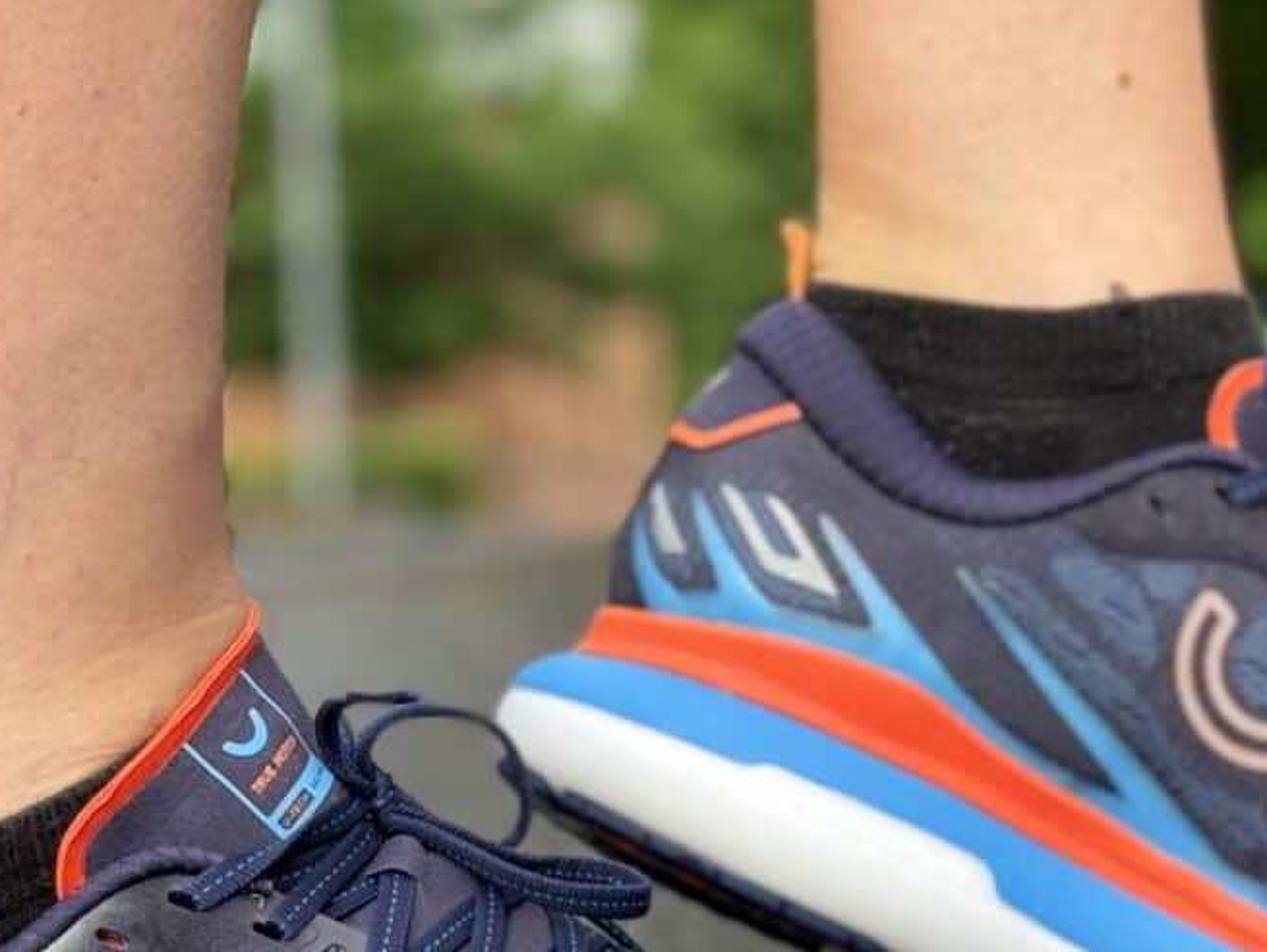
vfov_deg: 9.9
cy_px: 611
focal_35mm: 150
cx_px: 780
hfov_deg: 13.1
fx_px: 5493
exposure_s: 1/349
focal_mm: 6.76
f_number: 1.78
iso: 64
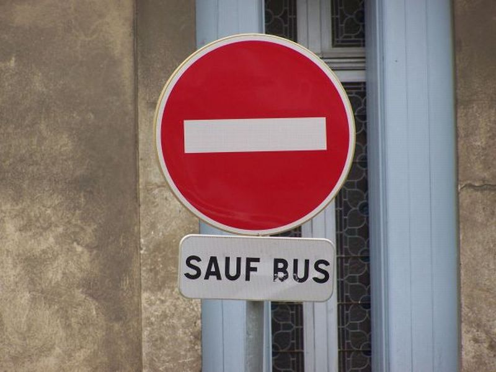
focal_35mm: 268
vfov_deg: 5.5
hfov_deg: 7.4
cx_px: 248
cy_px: 186
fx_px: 3840
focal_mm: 44.4
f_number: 3.3
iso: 80
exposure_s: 1/250
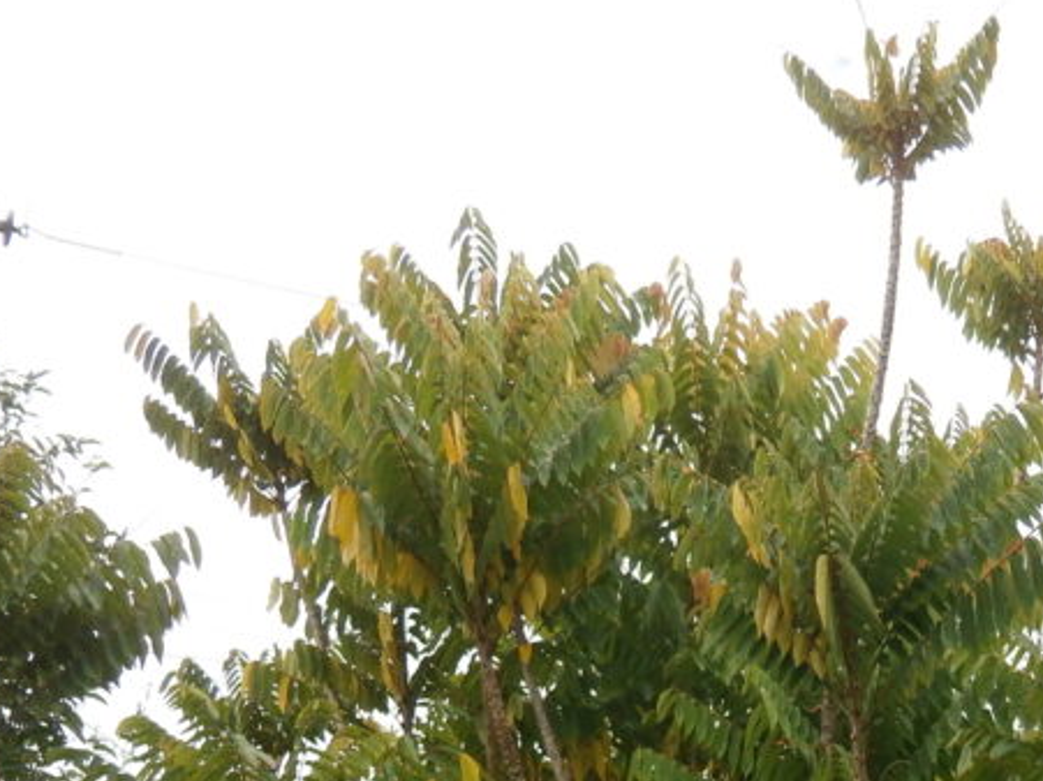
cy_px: 873
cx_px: 784
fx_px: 1777
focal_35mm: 59
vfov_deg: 23.2
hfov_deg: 32.1
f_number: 2.8
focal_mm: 4.7
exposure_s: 1/640
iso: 100
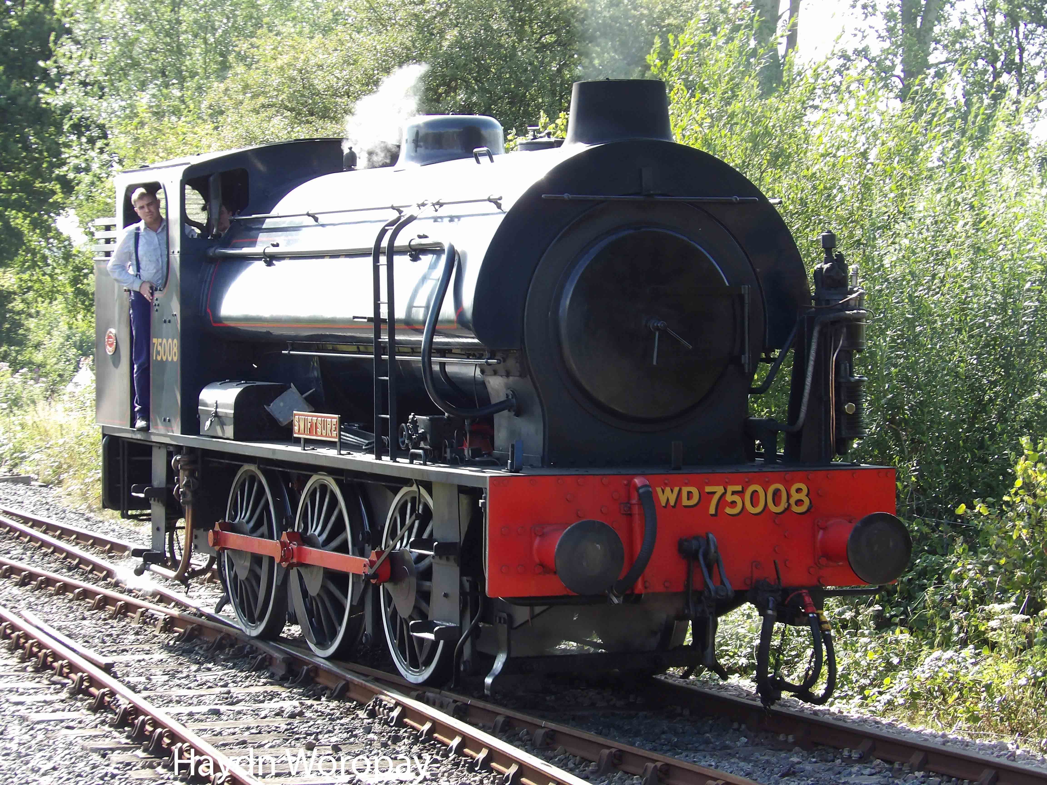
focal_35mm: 102
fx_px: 3085
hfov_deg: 19.3
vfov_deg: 14.5
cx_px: 524
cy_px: 392
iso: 100
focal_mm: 18.2
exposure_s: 1/121
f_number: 4.2
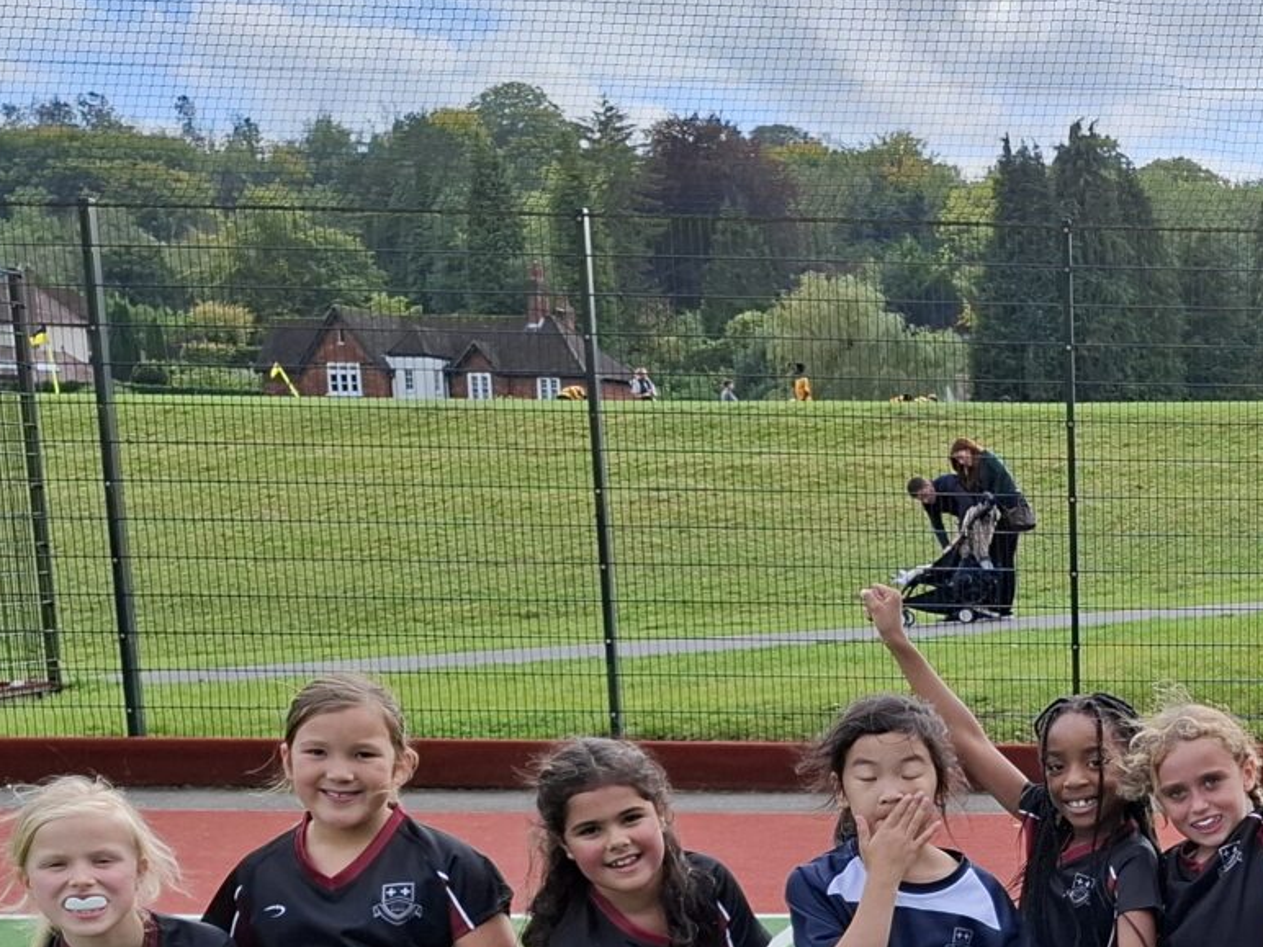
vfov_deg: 23.0
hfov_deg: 28.7
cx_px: 1387
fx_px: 2226
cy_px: 950
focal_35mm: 61
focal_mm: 5.54
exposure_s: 1/700
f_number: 1.8
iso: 50
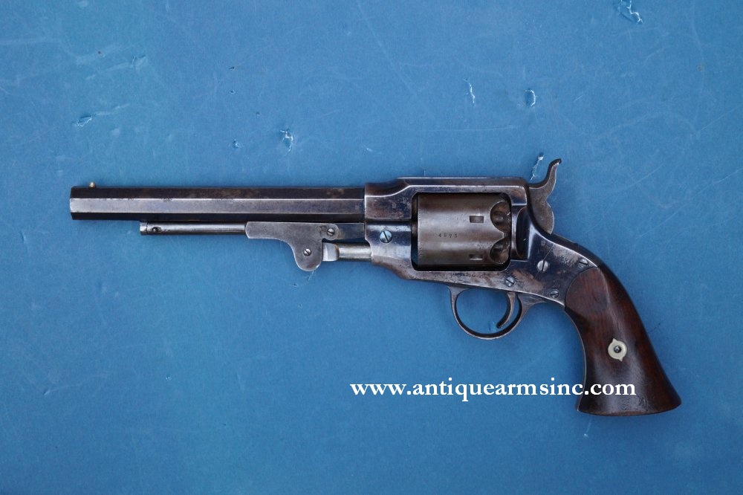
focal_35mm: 75
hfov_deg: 27.0
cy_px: 248
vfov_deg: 18.2
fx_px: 1547
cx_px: 372
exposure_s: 1/80
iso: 1000
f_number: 5.6
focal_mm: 50
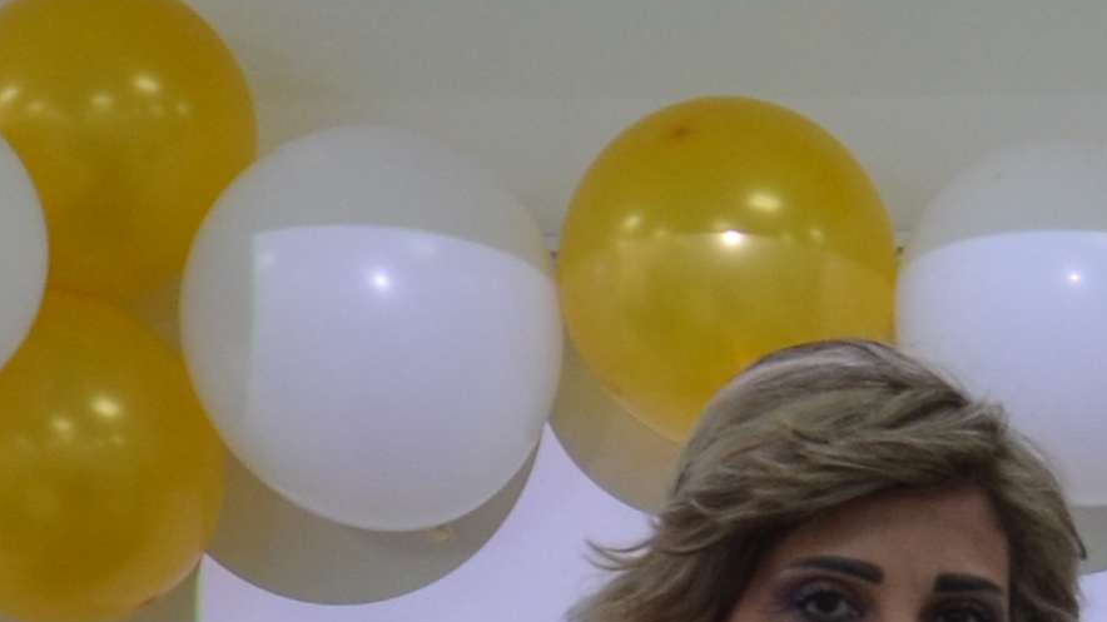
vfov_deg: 3.9
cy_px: 1030
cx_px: 1081
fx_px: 8978
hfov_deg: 7.0
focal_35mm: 306
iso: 400
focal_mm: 35
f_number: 4.8
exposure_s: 1/90
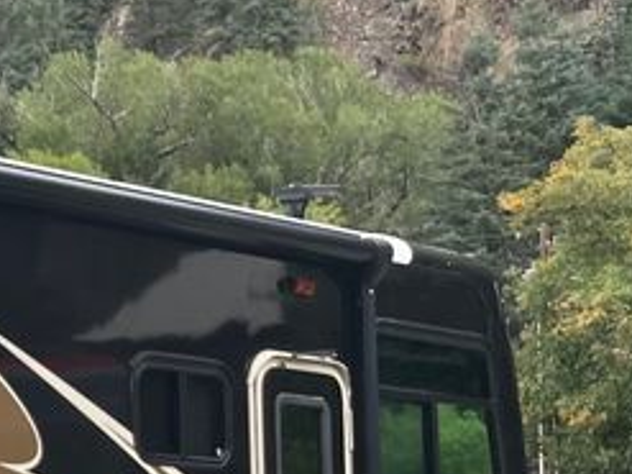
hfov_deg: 14.9
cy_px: 392
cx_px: -624
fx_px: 1971
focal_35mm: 108
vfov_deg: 13.6
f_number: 1.6
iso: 32
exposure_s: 1/489
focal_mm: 4.2
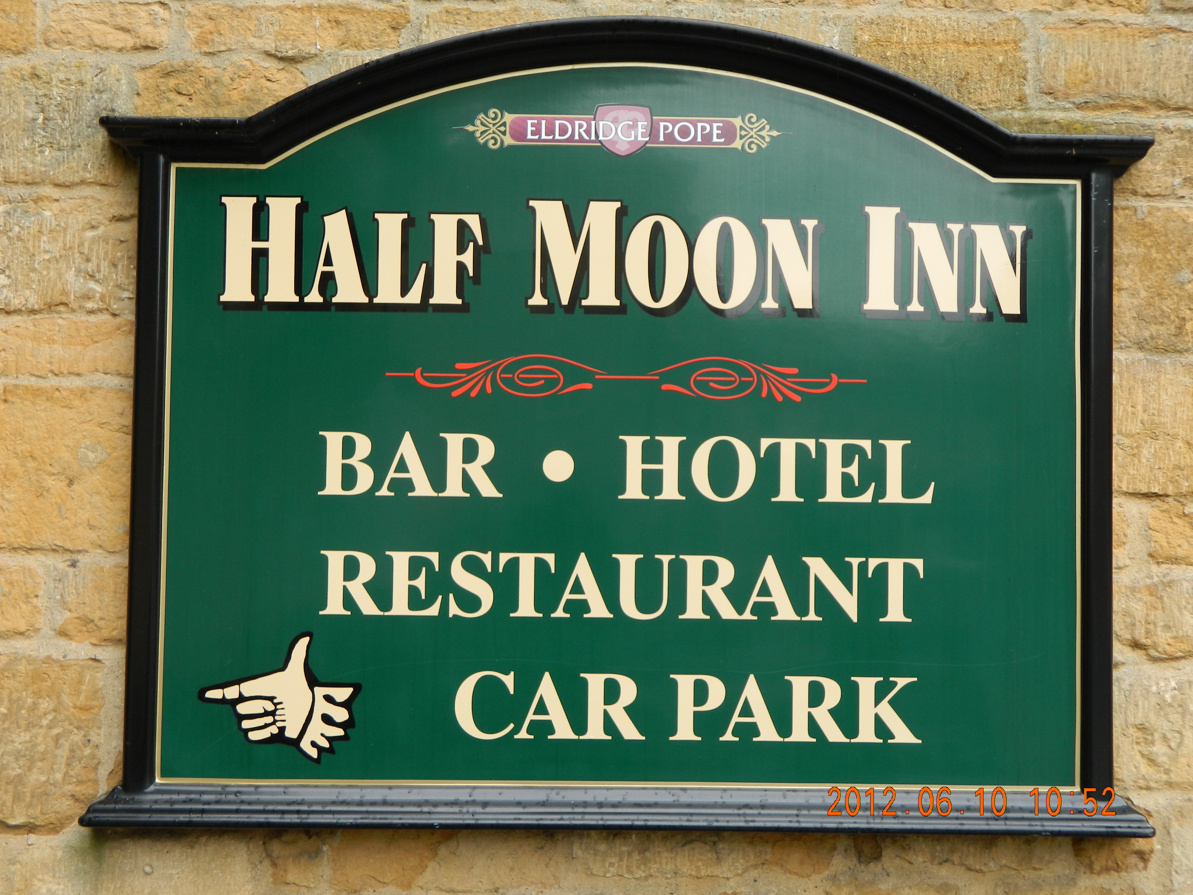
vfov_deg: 30.9
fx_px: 1620
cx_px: 596
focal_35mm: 47
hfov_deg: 40.4
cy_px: 448
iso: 80
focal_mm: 8.4
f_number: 3.6
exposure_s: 1/50
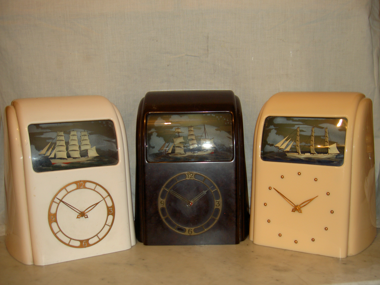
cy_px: 142
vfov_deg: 36.8
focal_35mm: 39
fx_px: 428
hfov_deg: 47.9
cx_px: 190
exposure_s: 1/60
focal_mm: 8
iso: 50
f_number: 2.8
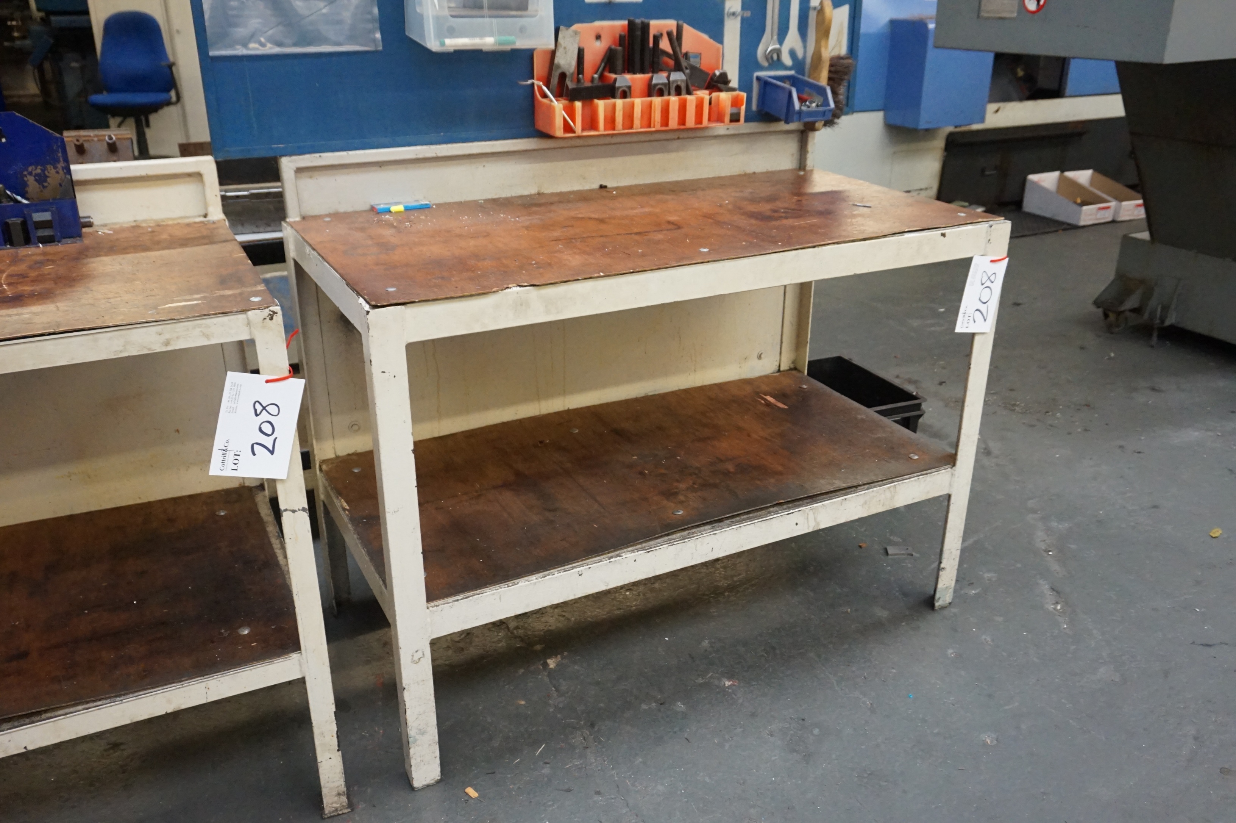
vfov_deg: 45.6
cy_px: 412
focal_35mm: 28
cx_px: 618
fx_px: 978
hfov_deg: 64.6
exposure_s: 1/160
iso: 3200
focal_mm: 19
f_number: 4
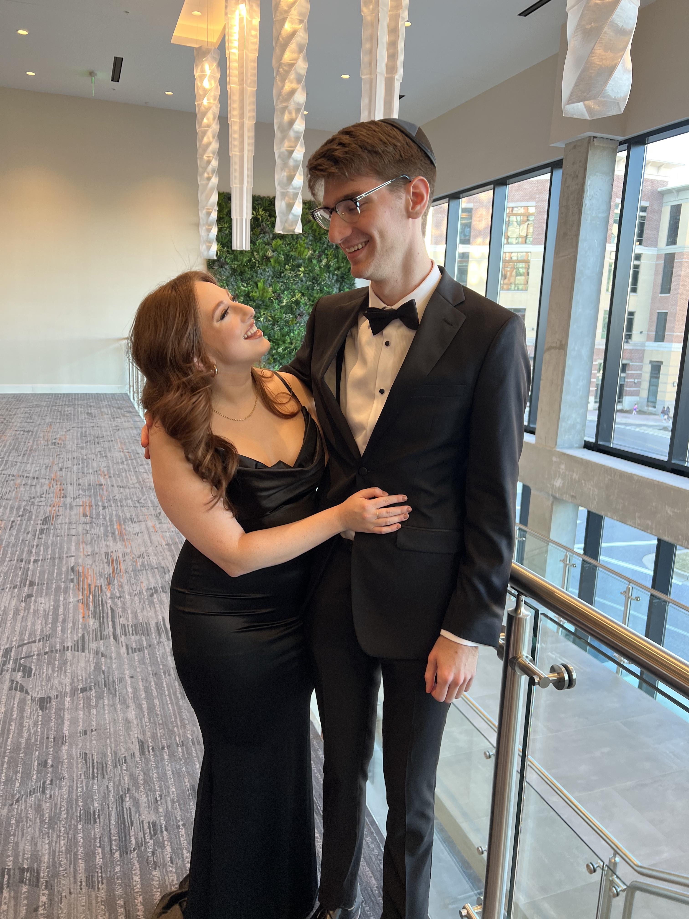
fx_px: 690
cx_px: 344
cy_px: 460
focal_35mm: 26
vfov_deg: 67.3
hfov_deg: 53.1
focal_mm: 5.7
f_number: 1.5
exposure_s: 1/61
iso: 50
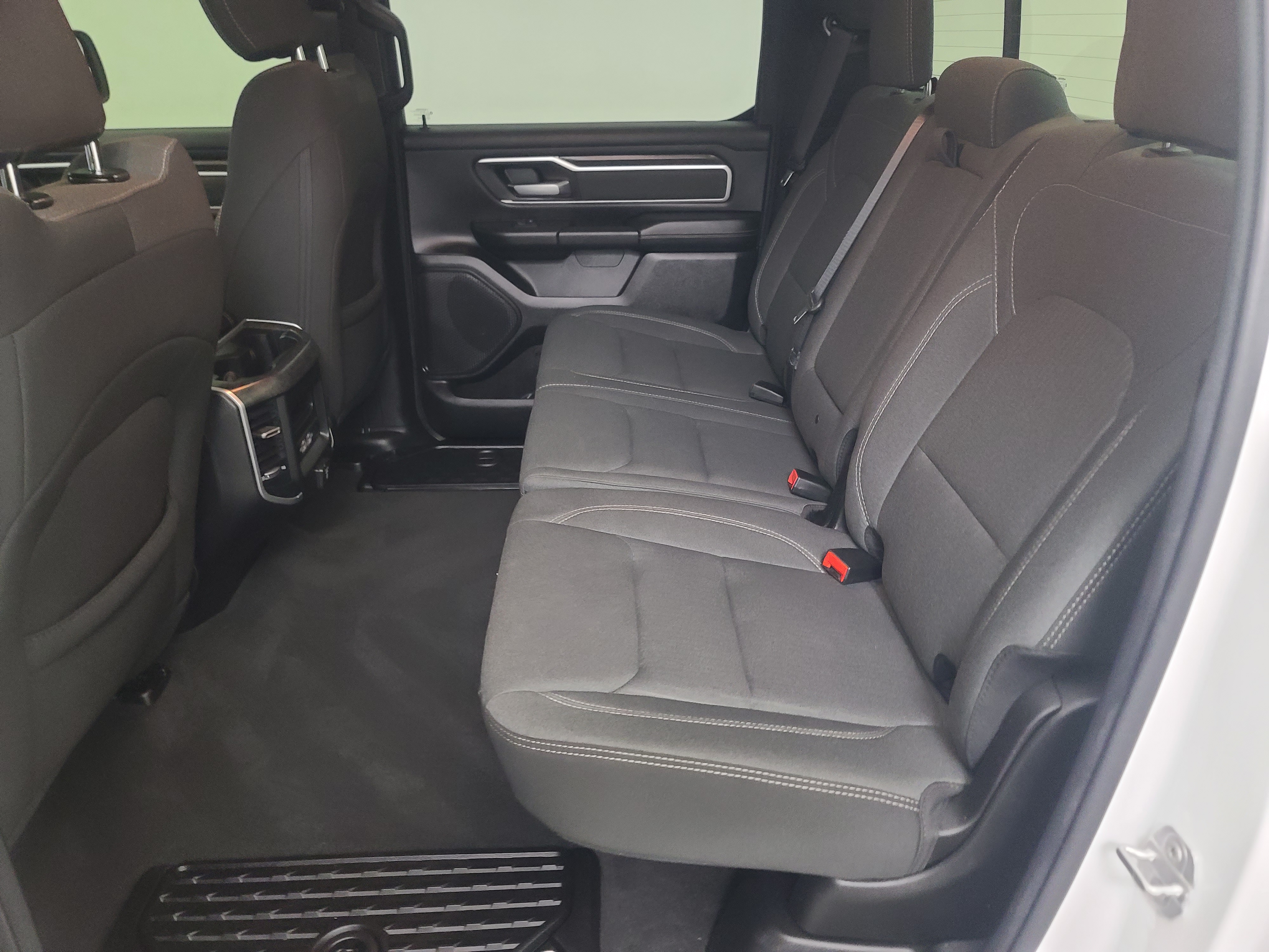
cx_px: 634
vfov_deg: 54.9
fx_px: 916
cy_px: 476
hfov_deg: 69.4
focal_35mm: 25
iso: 640
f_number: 1.8
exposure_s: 1/24
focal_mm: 7
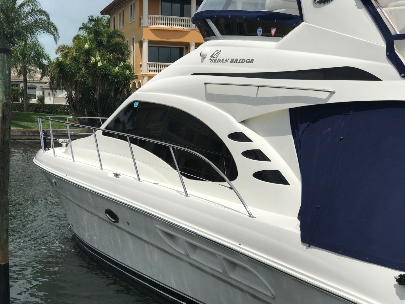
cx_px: 202
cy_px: 152
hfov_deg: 33.8
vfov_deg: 25.7
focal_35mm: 57
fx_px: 667
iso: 20
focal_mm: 6.6
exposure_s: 1/3425
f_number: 2.8
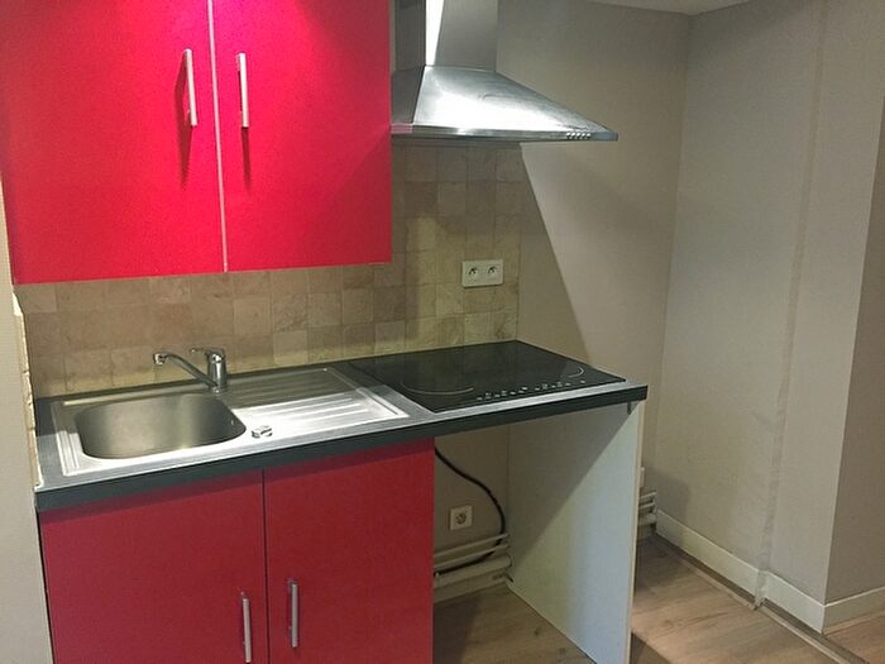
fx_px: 741
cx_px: 442
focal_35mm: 29
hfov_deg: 61.7
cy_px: 332
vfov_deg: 48.2
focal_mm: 4.15
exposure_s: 1/33
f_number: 2.2
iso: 250
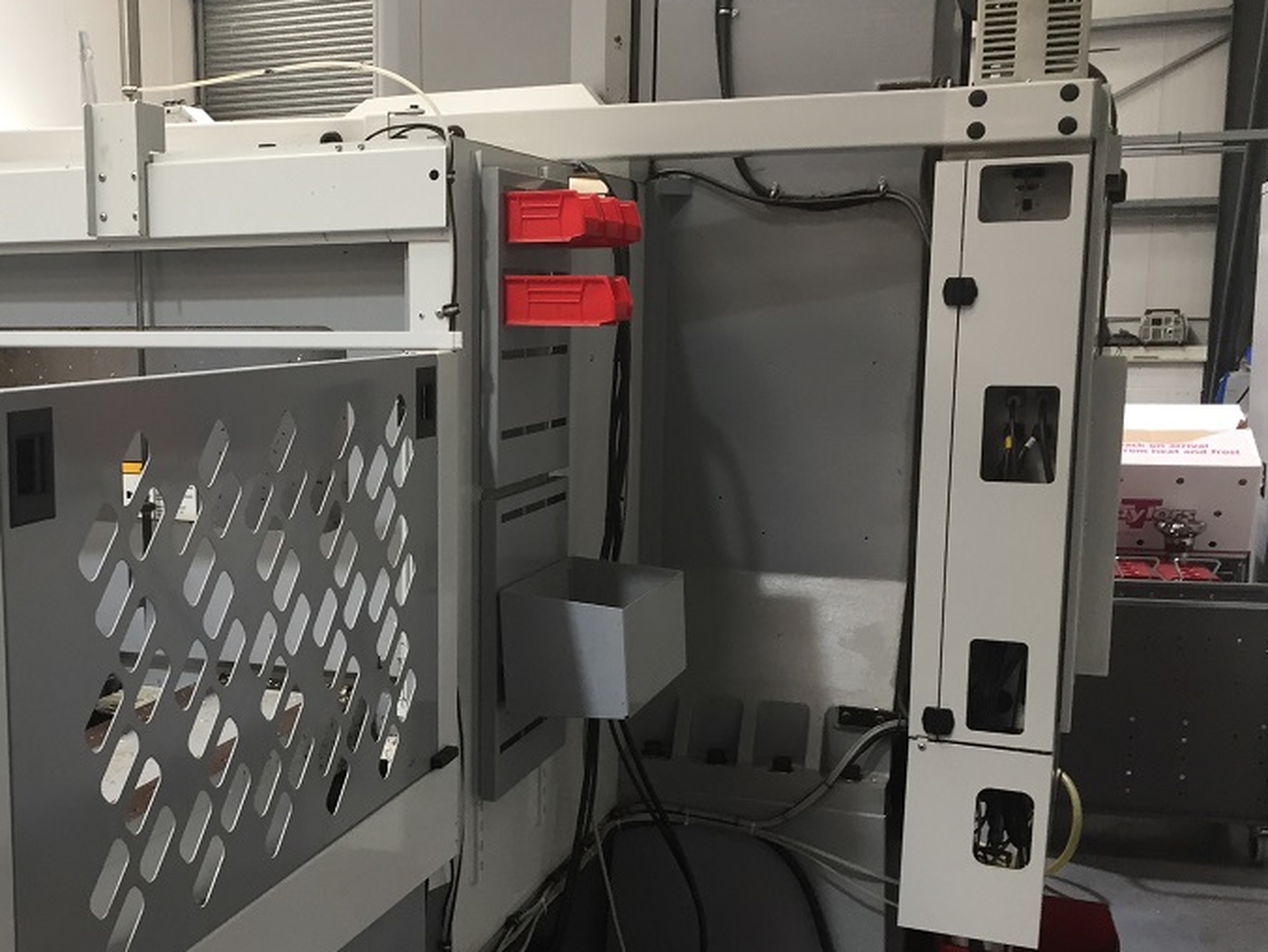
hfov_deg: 43.8
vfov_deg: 34.3
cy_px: 541
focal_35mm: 42
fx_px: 1539
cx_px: 369
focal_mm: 4.15
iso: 32
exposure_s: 1/33
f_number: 2.2
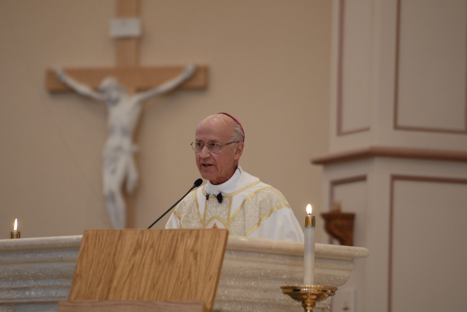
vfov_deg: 4.6
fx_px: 3897
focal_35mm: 300
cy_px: 156
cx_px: 234
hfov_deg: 6.9
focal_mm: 200
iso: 800
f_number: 2.8
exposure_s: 1/60
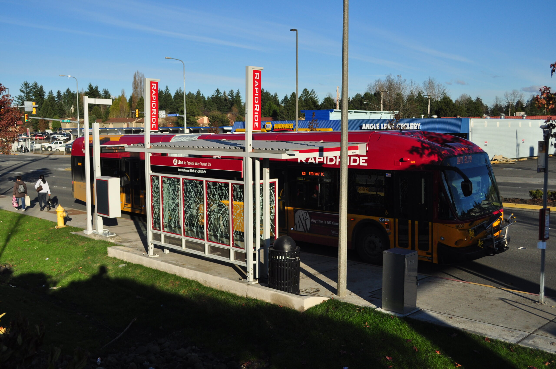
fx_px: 555
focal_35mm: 36
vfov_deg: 36.8
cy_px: 184
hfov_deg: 53.2
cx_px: 278
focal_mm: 24
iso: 320
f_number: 5.6
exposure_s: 1/2500
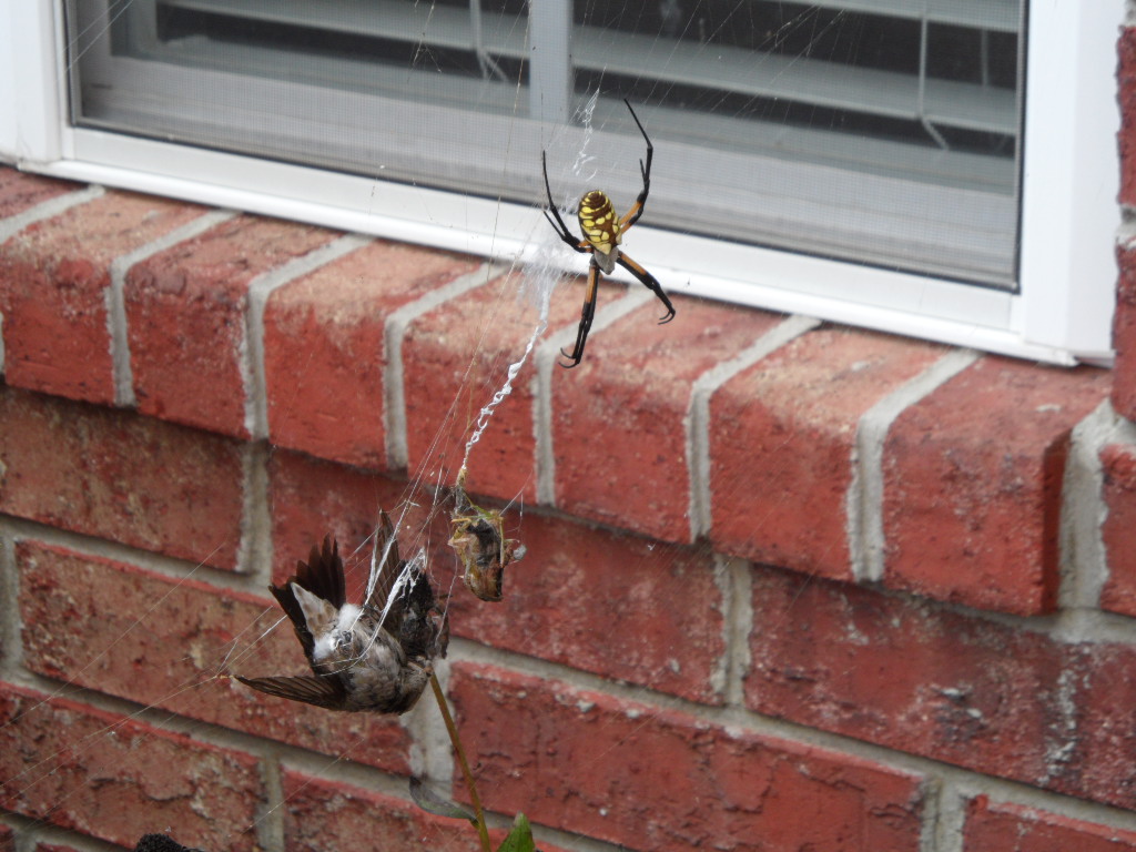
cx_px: 568
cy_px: 426
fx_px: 3282
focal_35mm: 100
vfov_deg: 14.8
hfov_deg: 19.6
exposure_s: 1/125
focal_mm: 16.3
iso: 100
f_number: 4.4
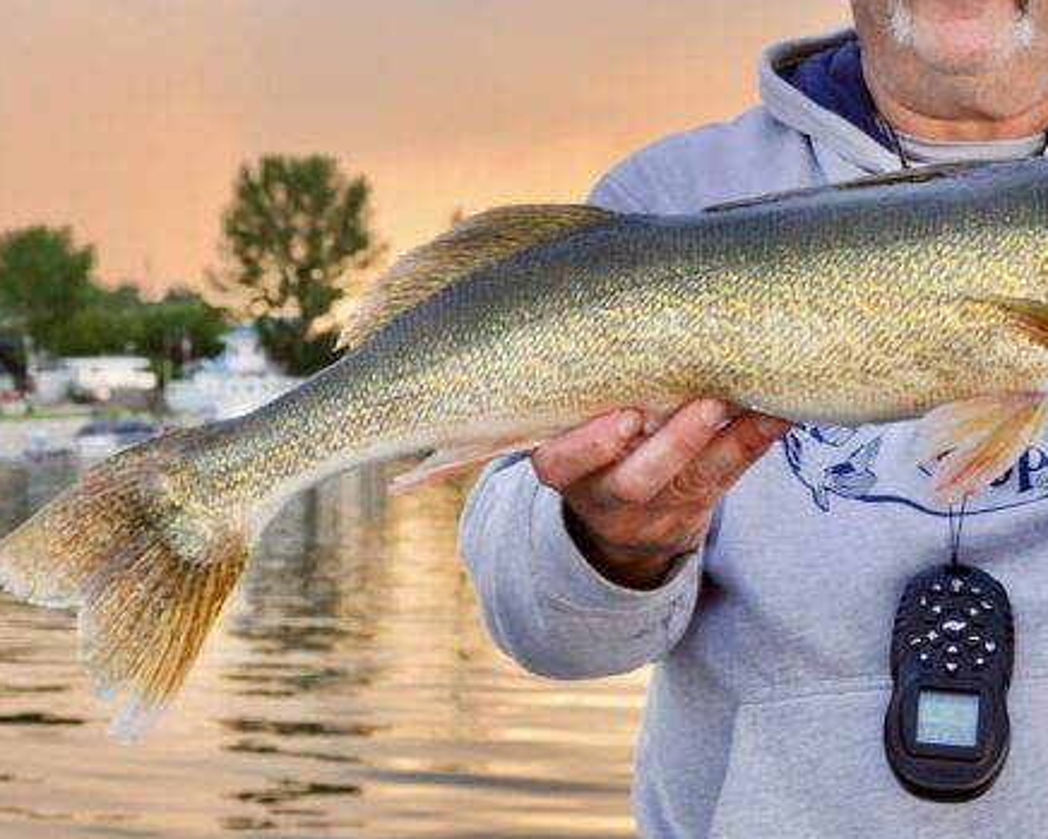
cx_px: 802
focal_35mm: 70
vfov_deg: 21.8
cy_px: 320
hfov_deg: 26.7
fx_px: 2172
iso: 400
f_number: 5.6
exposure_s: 1/125
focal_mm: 26
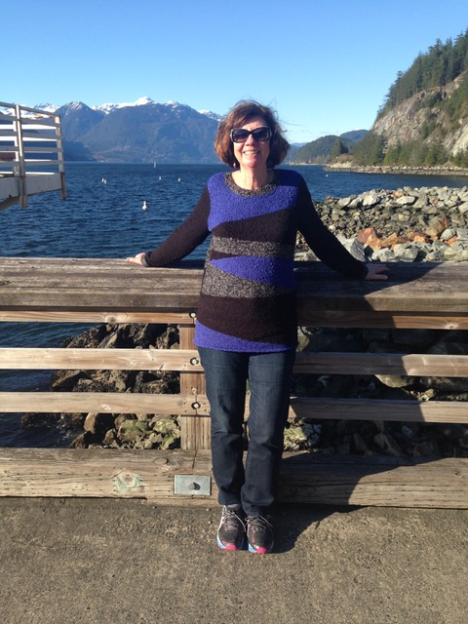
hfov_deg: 42.9
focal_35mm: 33
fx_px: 595
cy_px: 312
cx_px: 234
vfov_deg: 55.4
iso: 50
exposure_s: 1/903
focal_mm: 4.12
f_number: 2.4
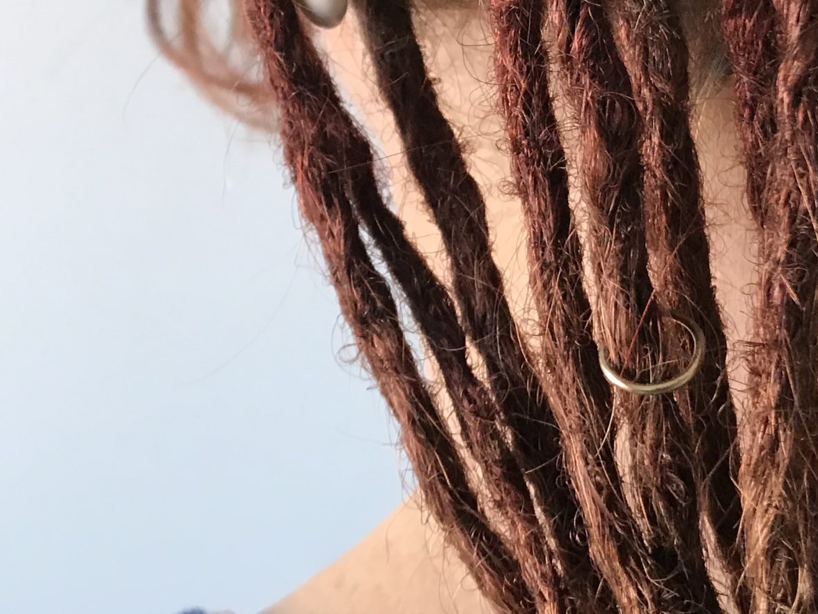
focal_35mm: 61
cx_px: 484
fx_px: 1441
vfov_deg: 22.8
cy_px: -32
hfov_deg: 31.6
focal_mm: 3.99
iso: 40
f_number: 1.8
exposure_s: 1/30
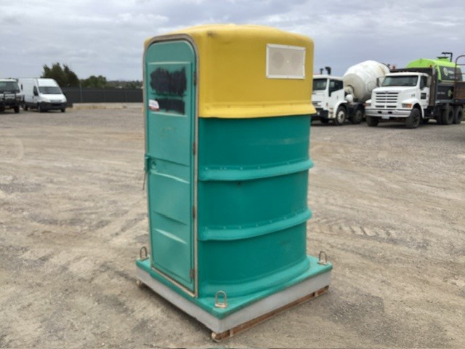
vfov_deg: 45.4
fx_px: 416
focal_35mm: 31
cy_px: 174
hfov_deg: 58.4
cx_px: 232
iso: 25
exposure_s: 1/1217
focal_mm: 3.3
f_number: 2.4
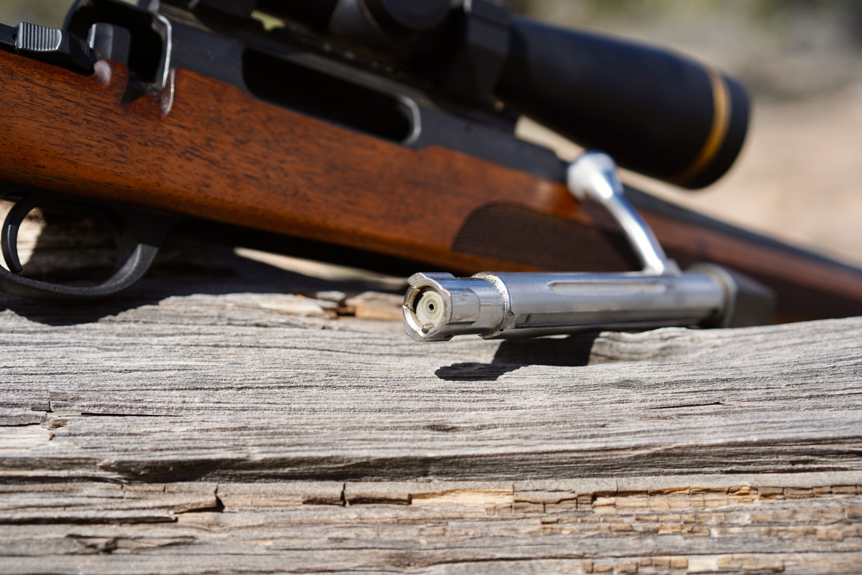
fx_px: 1317
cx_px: 431
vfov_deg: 24.6
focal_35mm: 55
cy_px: 288
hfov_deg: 36.2
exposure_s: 1/1000
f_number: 4.5
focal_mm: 55
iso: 160
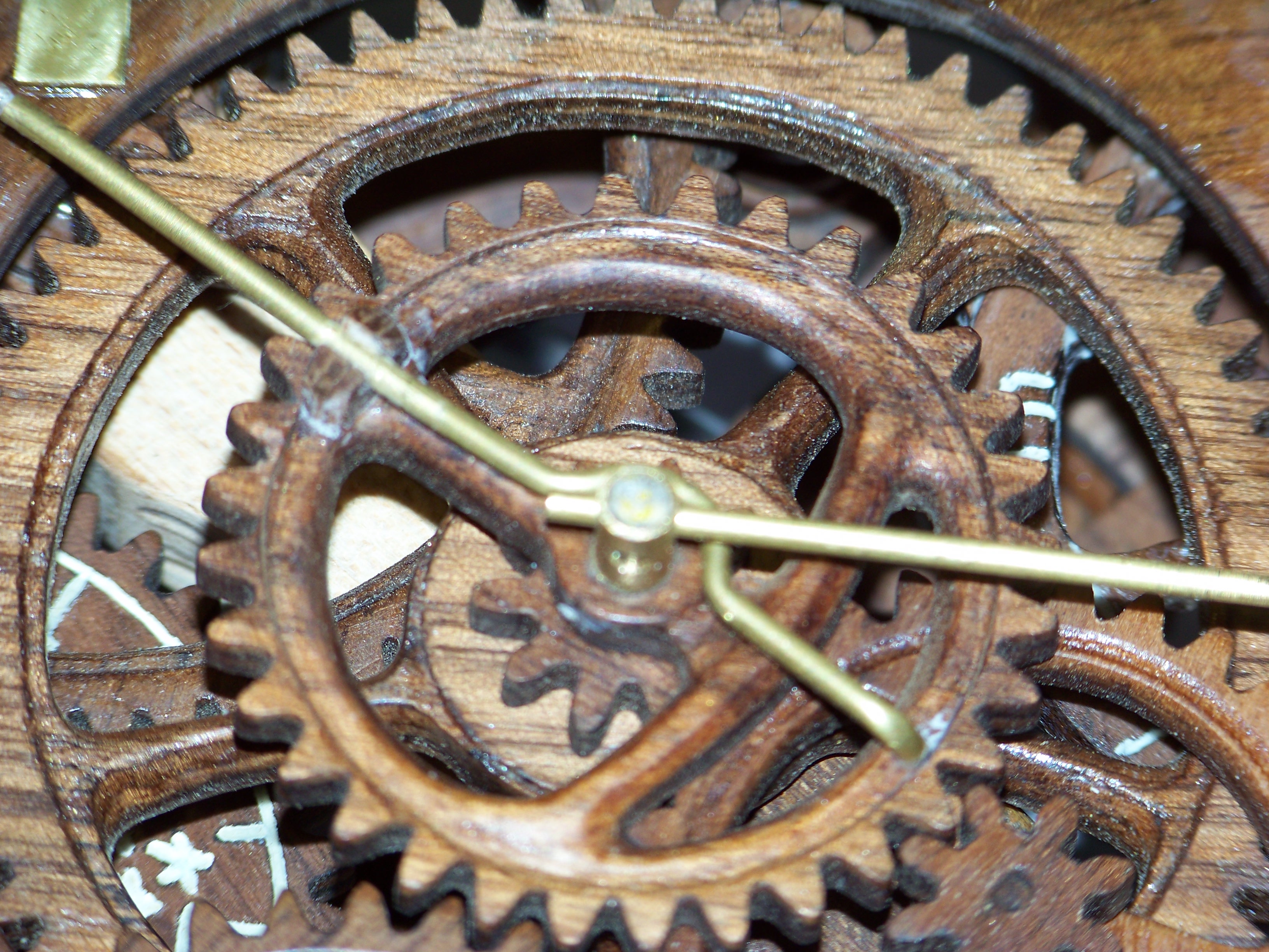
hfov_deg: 5.1
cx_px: 634
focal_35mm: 389
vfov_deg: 3.8
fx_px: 14260
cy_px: 476
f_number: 4.5
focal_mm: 64.4
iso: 64
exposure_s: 1/50
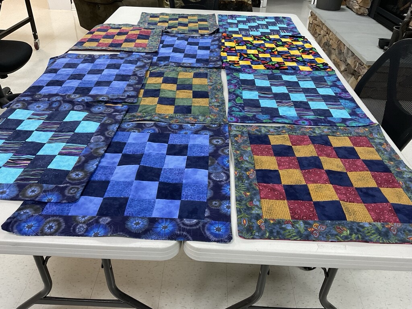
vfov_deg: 48.2
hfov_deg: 61.7
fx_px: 345
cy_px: 154
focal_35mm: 29
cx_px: 206
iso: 80
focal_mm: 3
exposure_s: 1/60
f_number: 1.8
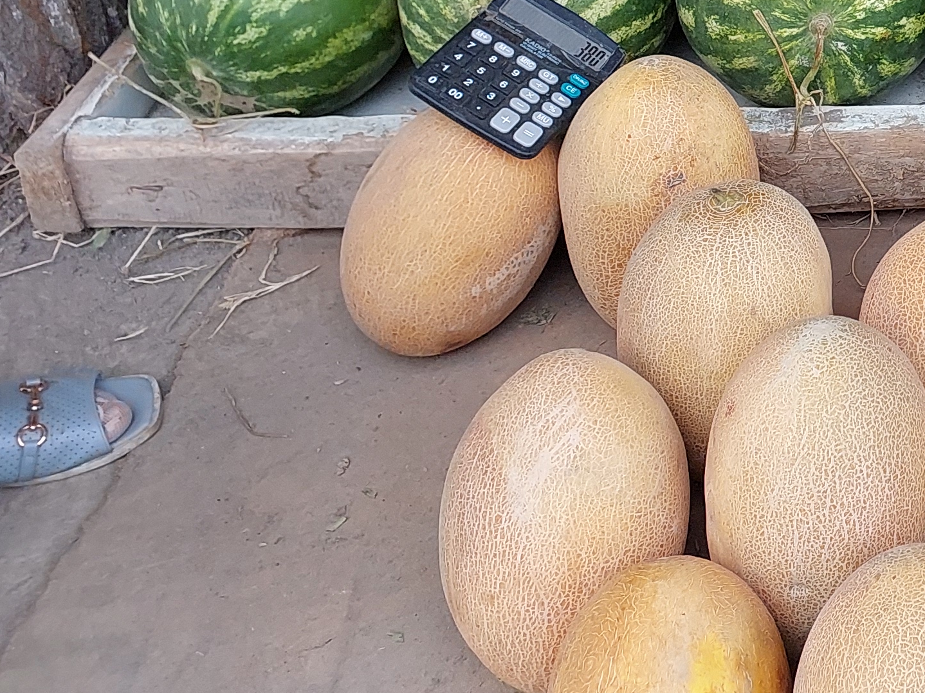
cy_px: -149
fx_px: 1710
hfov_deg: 26.0
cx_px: 1193
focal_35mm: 64
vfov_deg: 21.2
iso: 25
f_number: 1.8
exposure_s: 1/157
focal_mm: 5.06
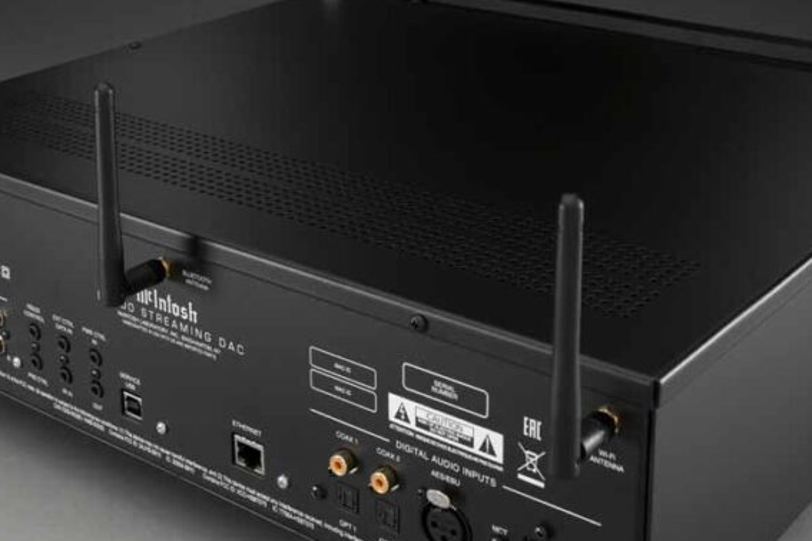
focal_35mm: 61
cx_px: 282
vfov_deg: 22.2
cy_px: 352
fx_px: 1376
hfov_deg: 32.7
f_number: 18
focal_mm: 45
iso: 200
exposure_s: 1/100
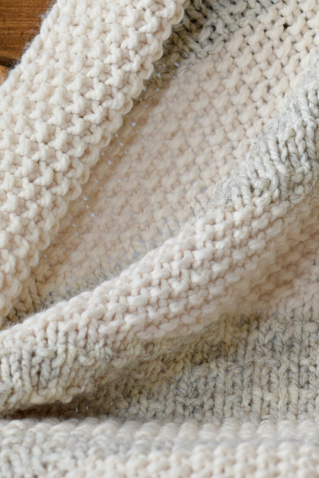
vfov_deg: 8.1
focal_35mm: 253
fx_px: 3360
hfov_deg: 5.4
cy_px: 220
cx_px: 206
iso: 560
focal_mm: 85
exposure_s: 1/250
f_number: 4
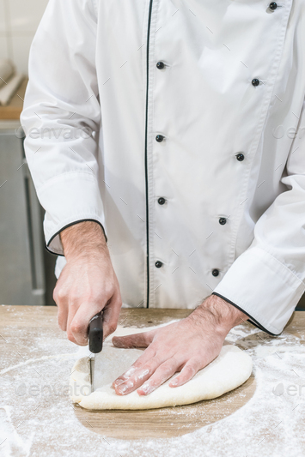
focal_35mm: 83
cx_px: 180
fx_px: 1055
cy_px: 125
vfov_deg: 24.3
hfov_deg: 16.4
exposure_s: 1/160
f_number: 3.5
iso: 400
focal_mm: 50
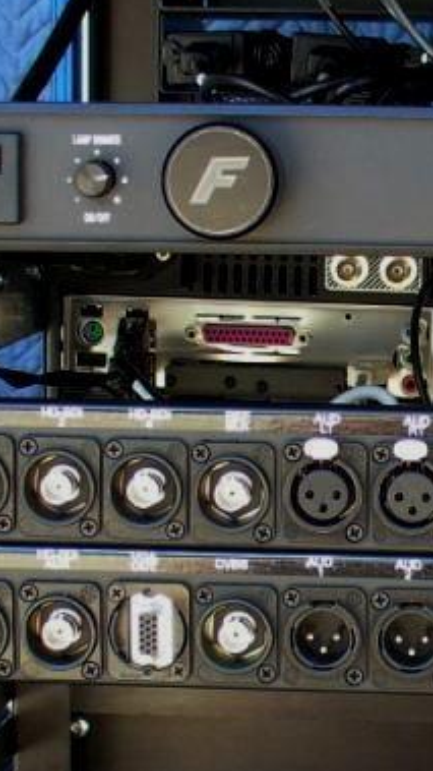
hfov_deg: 10.8
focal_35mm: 109
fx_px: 2226
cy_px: 557
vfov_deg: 19.5
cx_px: 573
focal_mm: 6.1
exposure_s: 1/60
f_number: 2.8
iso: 80
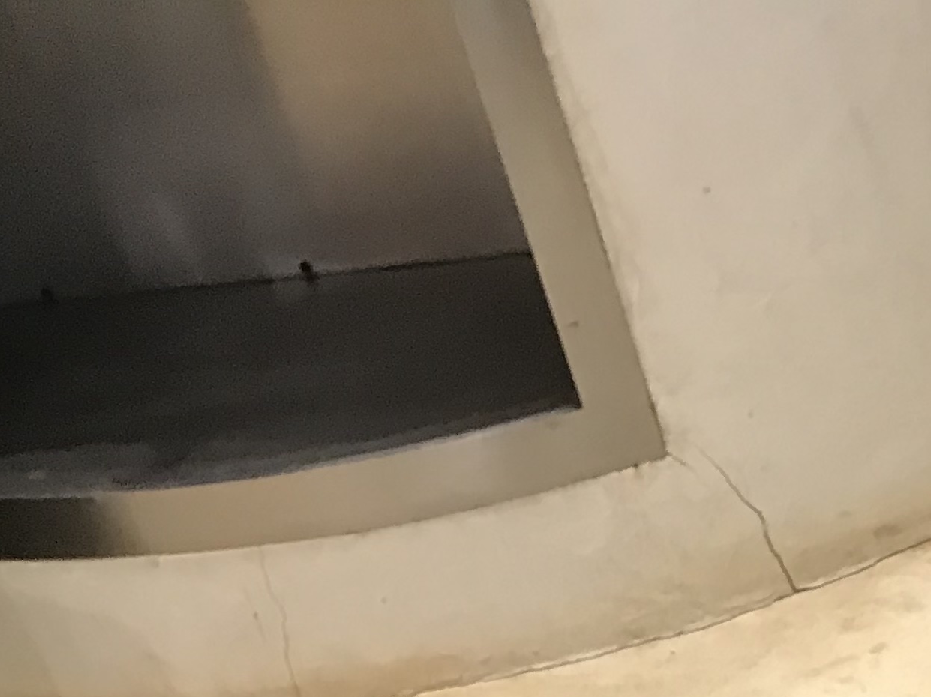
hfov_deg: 19.0
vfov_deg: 14.8
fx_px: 2447
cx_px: 1380
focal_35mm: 91
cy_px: 1132
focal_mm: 3.99
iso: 40
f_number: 1.8
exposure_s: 1/17
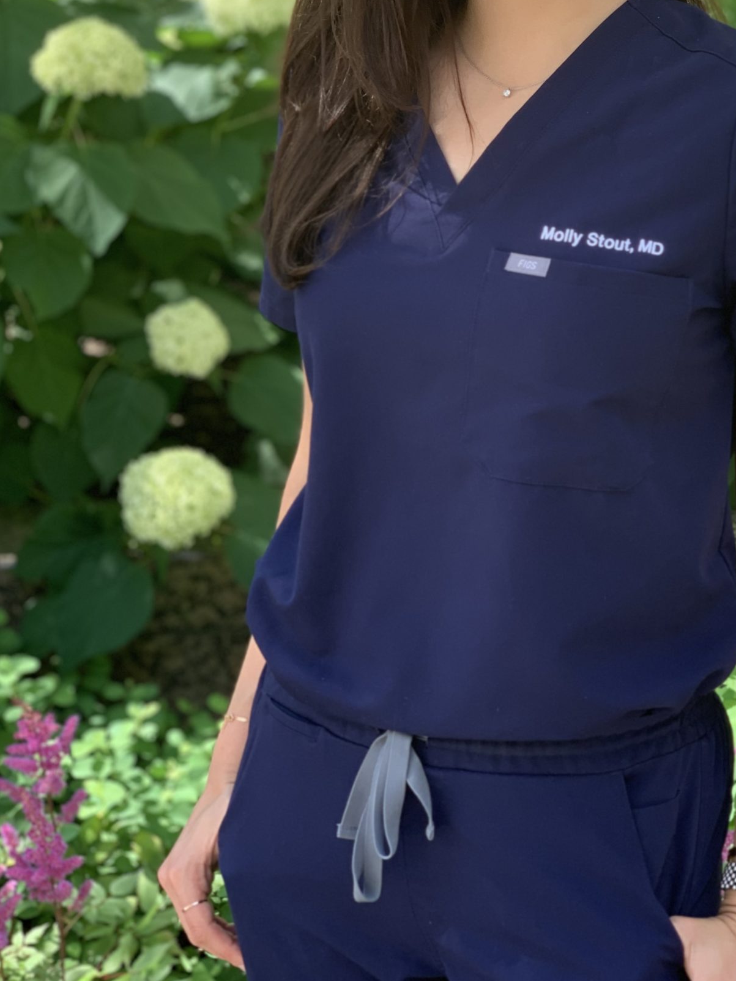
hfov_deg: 17.7
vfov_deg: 23.3
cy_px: 256
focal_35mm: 83
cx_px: 567
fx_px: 2353
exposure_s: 1/122
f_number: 2.4
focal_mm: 6
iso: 25
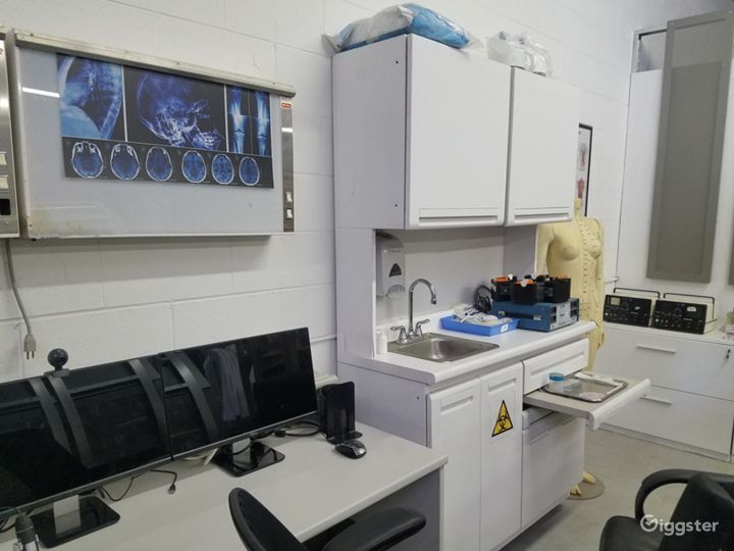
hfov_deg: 67.3
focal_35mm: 26
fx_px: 551
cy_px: 276
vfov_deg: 53.1
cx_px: 367
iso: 200
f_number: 1.7
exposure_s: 1/60
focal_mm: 4.2
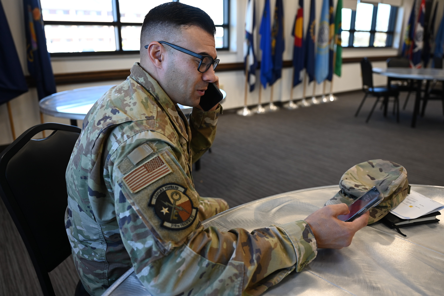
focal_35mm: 28
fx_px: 339
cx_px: 222
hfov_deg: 66.4
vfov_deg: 47.2
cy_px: 148
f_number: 3.2
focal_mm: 27.5
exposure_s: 1/100
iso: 400
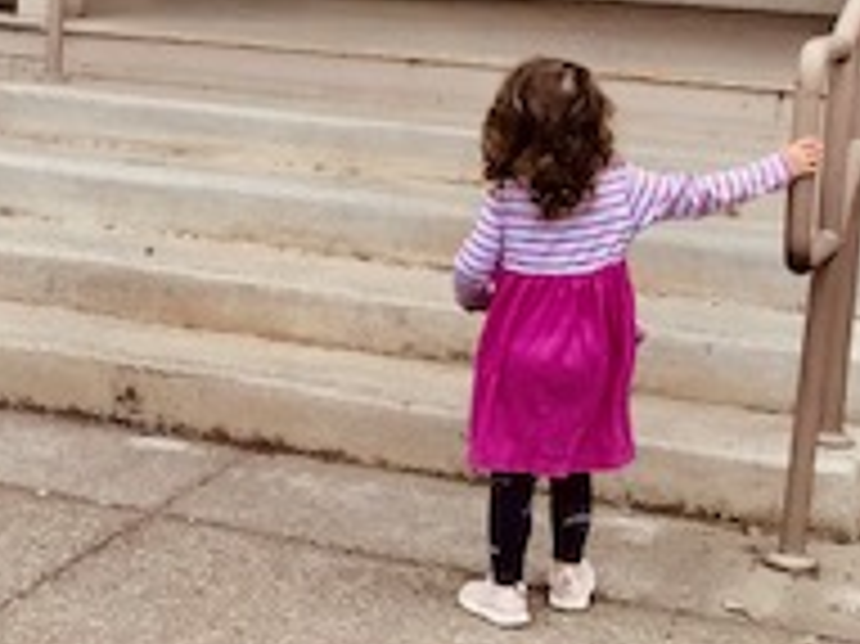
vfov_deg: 15.7
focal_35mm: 94
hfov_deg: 20.5
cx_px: 95
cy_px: 212
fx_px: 2334
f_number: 1.8
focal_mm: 3.99
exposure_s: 1/638
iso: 20
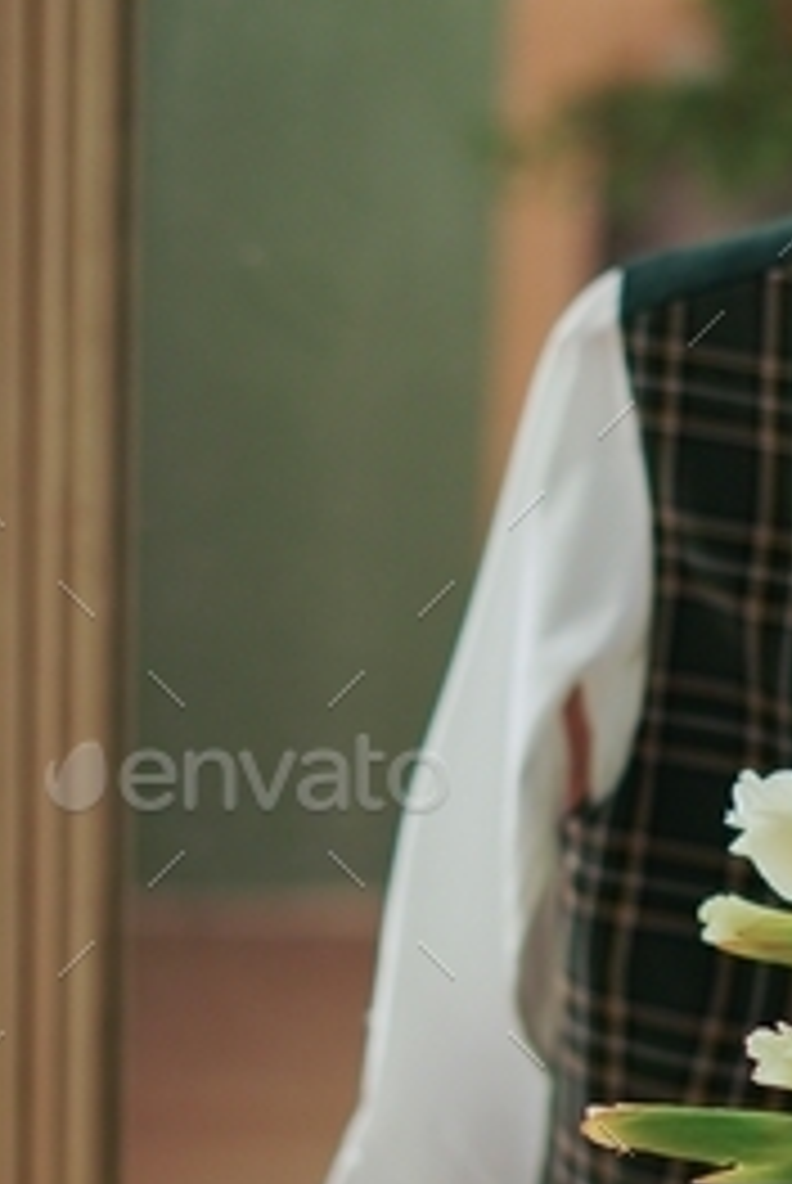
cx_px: 909
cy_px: 745
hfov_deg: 8.1
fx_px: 5529
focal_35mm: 168
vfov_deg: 12.2
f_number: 2.2
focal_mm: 50
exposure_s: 1/100
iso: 200
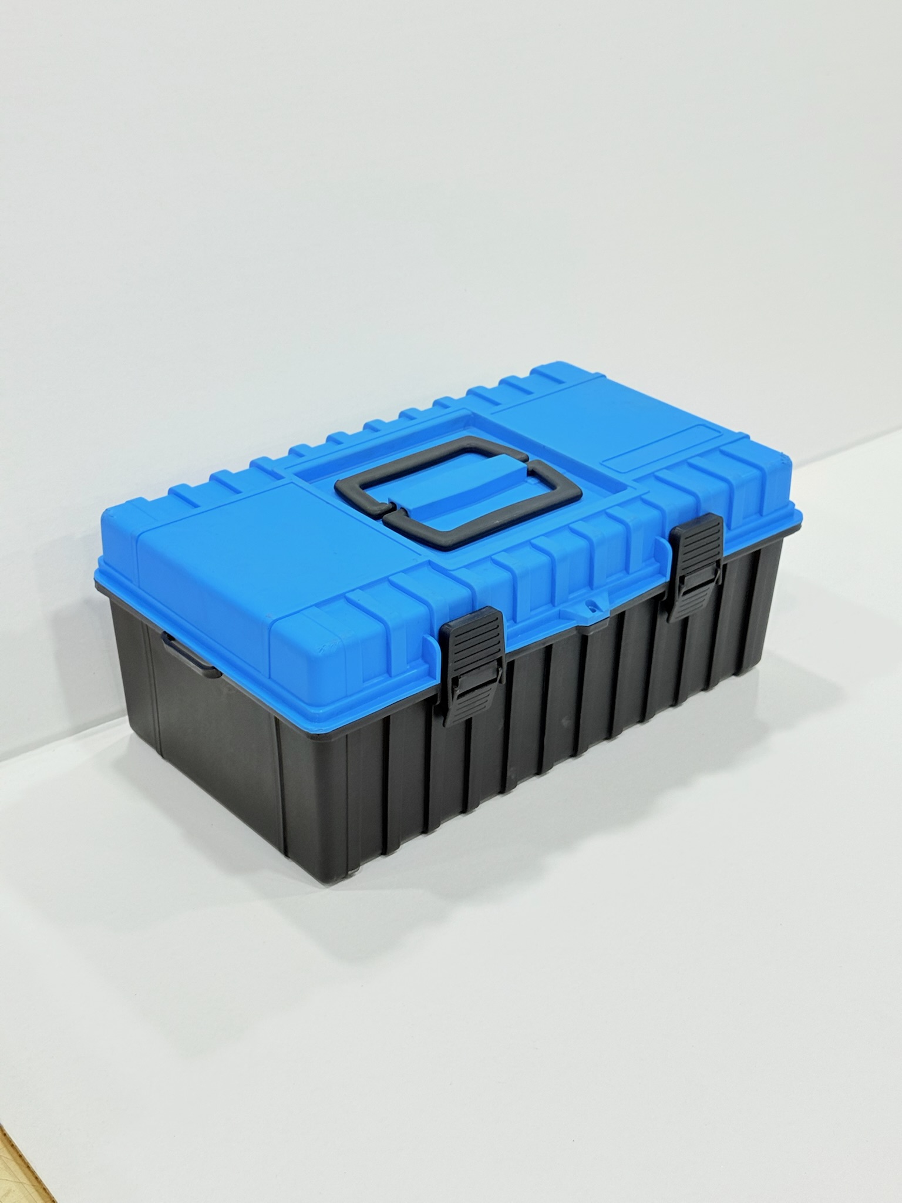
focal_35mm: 48
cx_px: 451
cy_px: 602
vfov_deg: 39.7
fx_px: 1668
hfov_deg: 30.3
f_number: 1.78
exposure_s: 1/100
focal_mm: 6.76
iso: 80
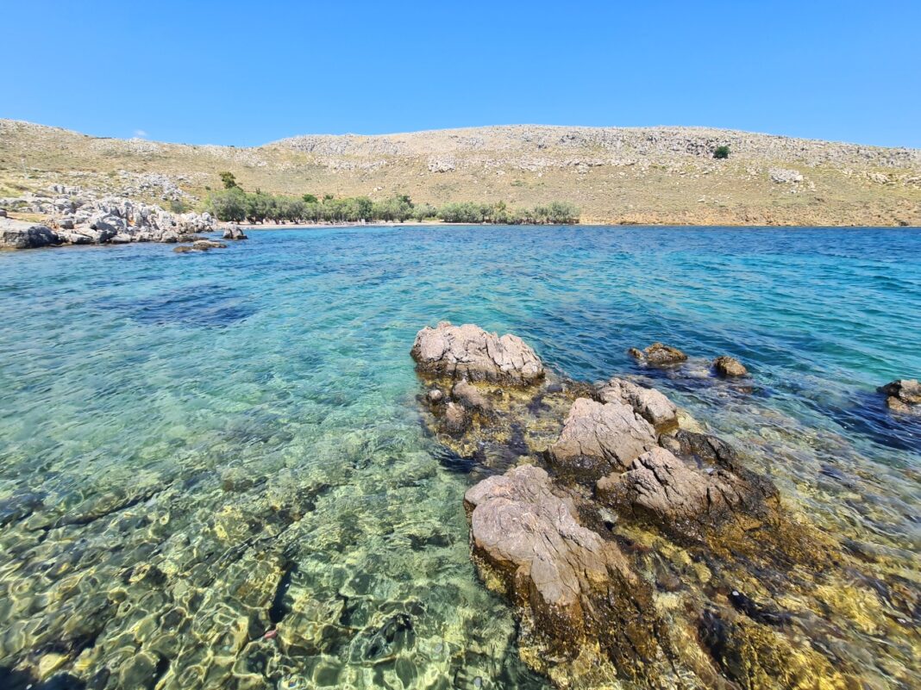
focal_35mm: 13
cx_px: 460
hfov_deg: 106.2
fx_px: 346
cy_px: 345
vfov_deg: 89.9
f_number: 2.2
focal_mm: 2.22
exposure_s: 1/1076
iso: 64
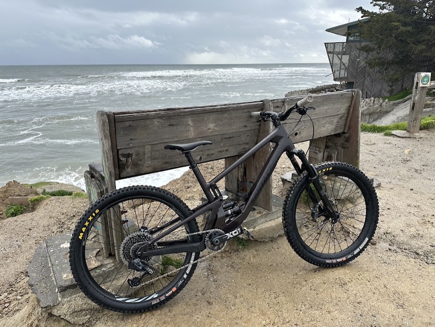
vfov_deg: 56.9
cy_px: 164
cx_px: 218
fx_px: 302
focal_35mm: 24
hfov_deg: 71.6
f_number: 1.78
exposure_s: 1/1664
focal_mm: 6.86
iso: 80
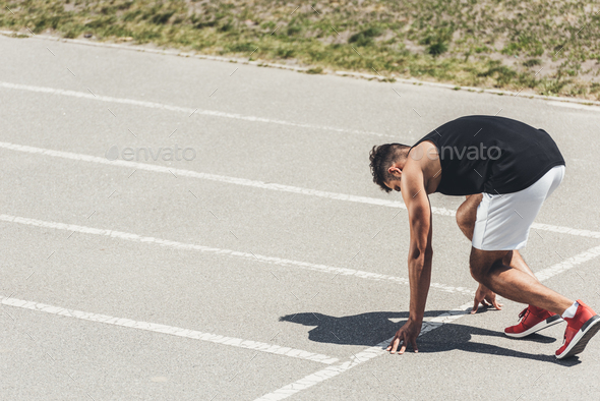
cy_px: 200
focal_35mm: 200
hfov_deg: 10.3
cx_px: 300
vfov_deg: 6.9
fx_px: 3335
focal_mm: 200
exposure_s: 1/2000
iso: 250
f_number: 4.5
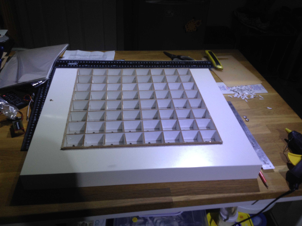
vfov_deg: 40.7
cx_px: 151
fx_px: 305
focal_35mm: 35
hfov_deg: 52.6
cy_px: 113
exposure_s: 1/20
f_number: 2.4
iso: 64
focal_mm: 4.28
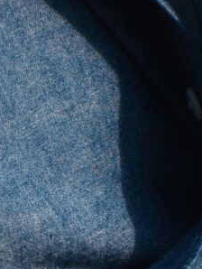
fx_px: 11514
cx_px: 2
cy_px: 533
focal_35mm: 1482
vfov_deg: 1.3
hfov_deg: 1.0
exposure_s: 1/4000
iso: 800
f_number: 6.3
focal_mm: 200
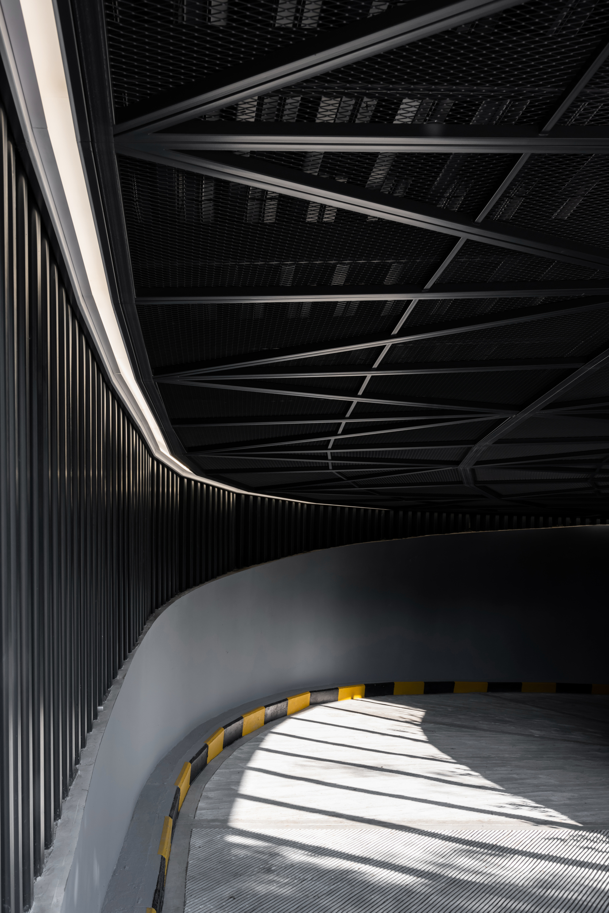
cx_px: 304
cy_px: 456
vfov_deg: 51.9
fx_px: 939
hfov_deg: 35.9
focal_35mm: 37
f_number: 9
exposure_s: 1/60
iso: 200
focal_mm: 37
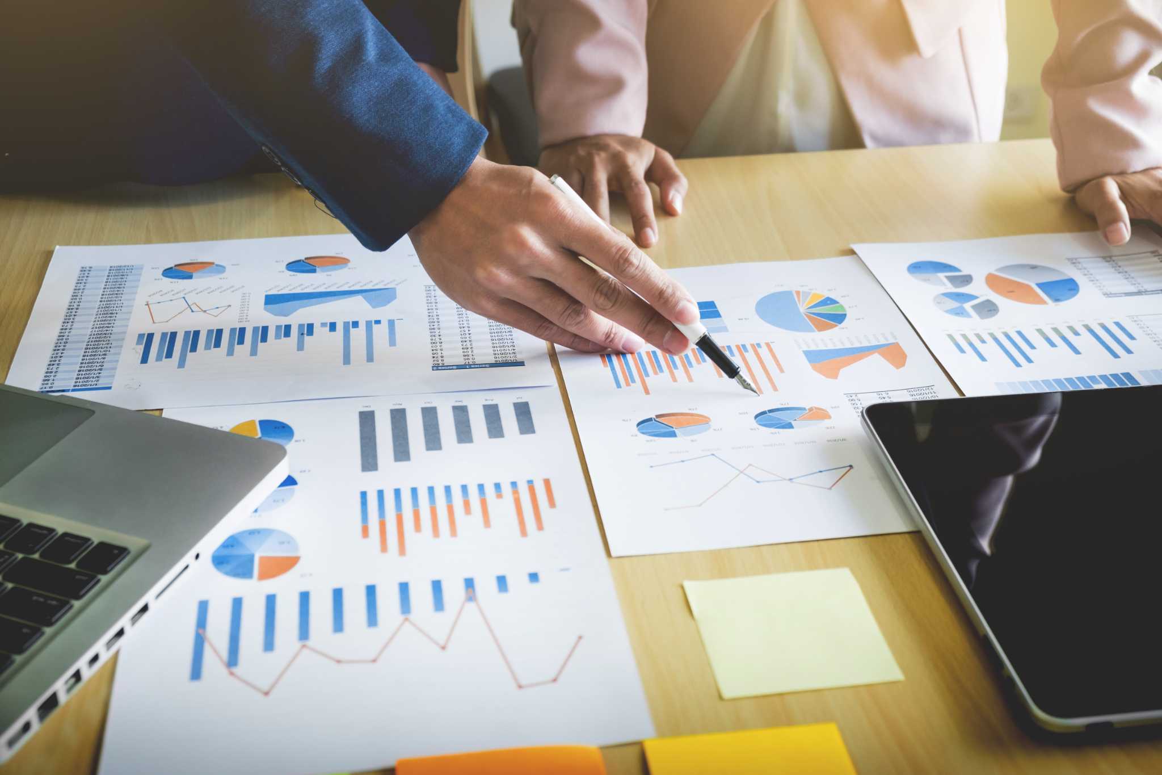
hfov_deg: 45.4
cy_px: 388
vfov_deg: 31.2
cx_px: 581
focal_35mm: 43
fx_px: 1388
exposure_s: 1/80
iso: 500
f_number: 3.6
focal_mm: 28.9
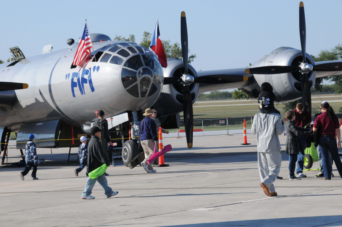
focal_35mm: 168
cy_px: 114
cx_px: 171
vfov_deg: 8.2
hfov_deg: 12.2
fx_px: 1594
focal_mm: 112
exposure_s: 1/400
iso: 800
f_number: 20
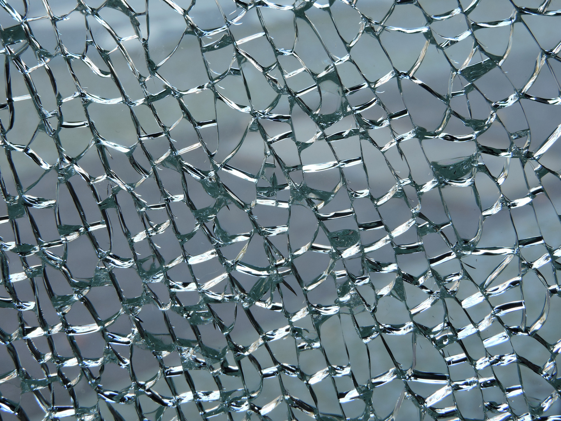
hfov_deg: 24.4
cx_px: 280
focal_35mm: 80
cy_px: 210
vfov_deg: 18.4
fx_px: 1297
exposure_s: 1/60
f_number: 4.5
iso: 100
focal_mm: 14.3
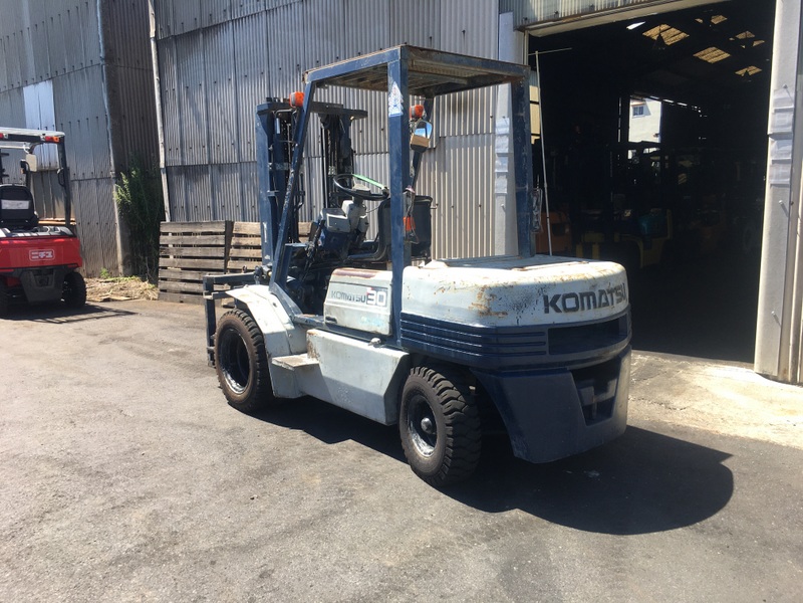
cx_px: 402
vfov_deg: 48.2
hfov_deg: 61.7
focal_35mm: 29
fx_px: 673
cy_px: 302
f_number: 2.2
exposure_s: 1/430
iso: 25
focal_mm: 4.15
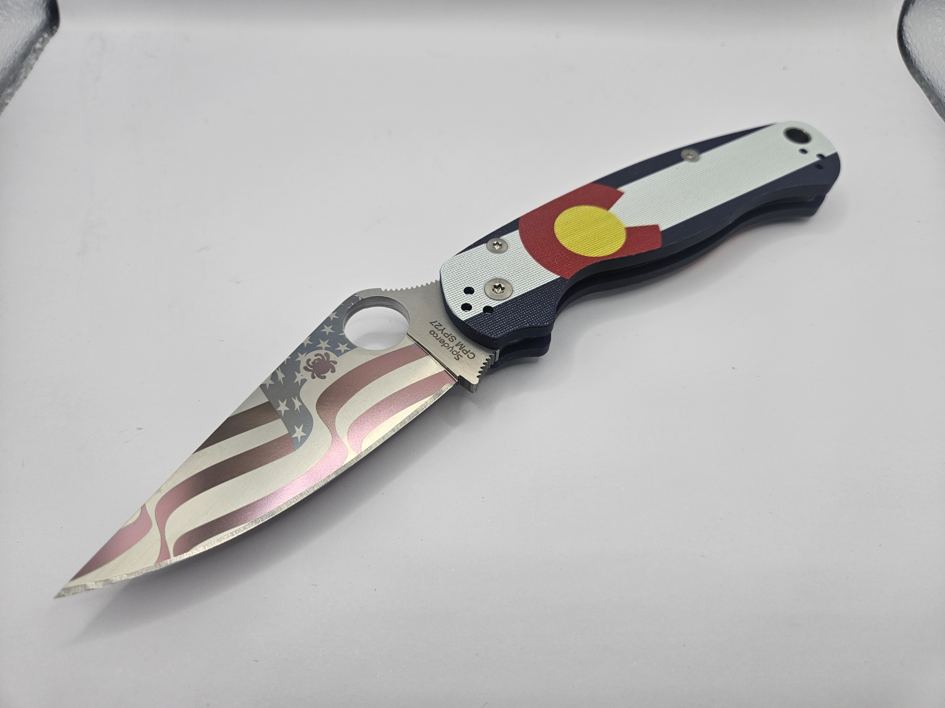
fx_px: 628
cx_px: 472
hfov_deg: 73.9
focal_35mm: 23
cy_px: 354
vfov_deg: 58.9
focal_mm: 5.4
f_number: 1.8
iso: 25
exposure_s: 1/310
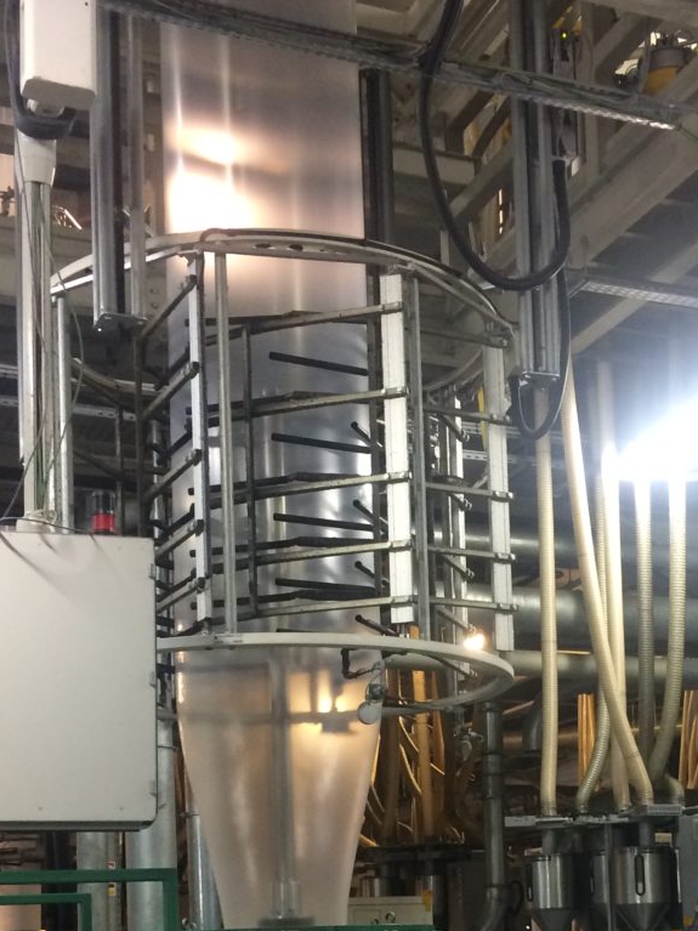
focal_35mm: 59
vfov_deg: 31.4
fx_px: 1587
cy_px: 812
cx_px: 465
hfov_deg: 24.7
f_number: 2.2
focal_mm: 4.15
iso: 160
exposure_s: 1/33
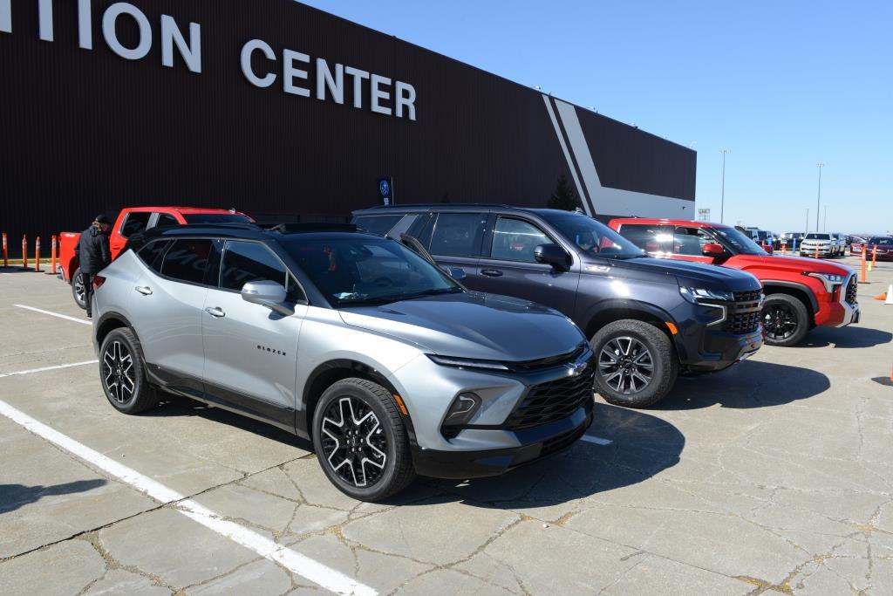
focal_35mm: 26
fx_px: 645
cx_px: 446
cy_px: 298
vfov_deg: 49.6
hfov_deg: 69.4
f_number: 11
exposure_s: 1/400
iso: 400
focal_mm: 26
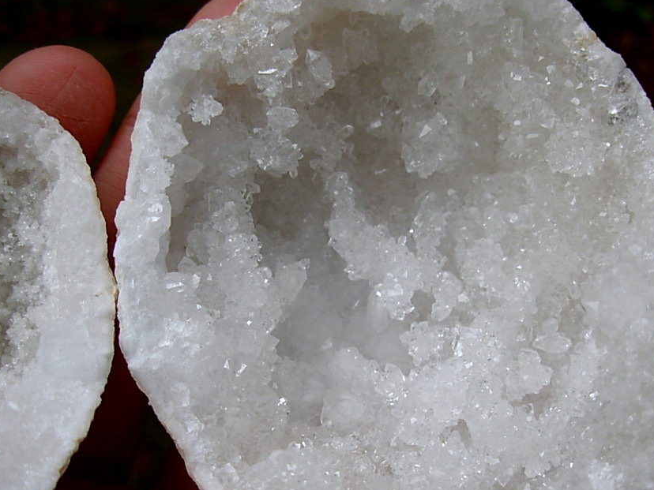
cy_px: 267
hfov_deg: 40.3
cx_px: 386
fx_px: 888
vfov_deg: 30.9
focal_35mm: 47
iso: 50
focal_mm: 6.3
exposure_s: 1/592
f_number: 2.9
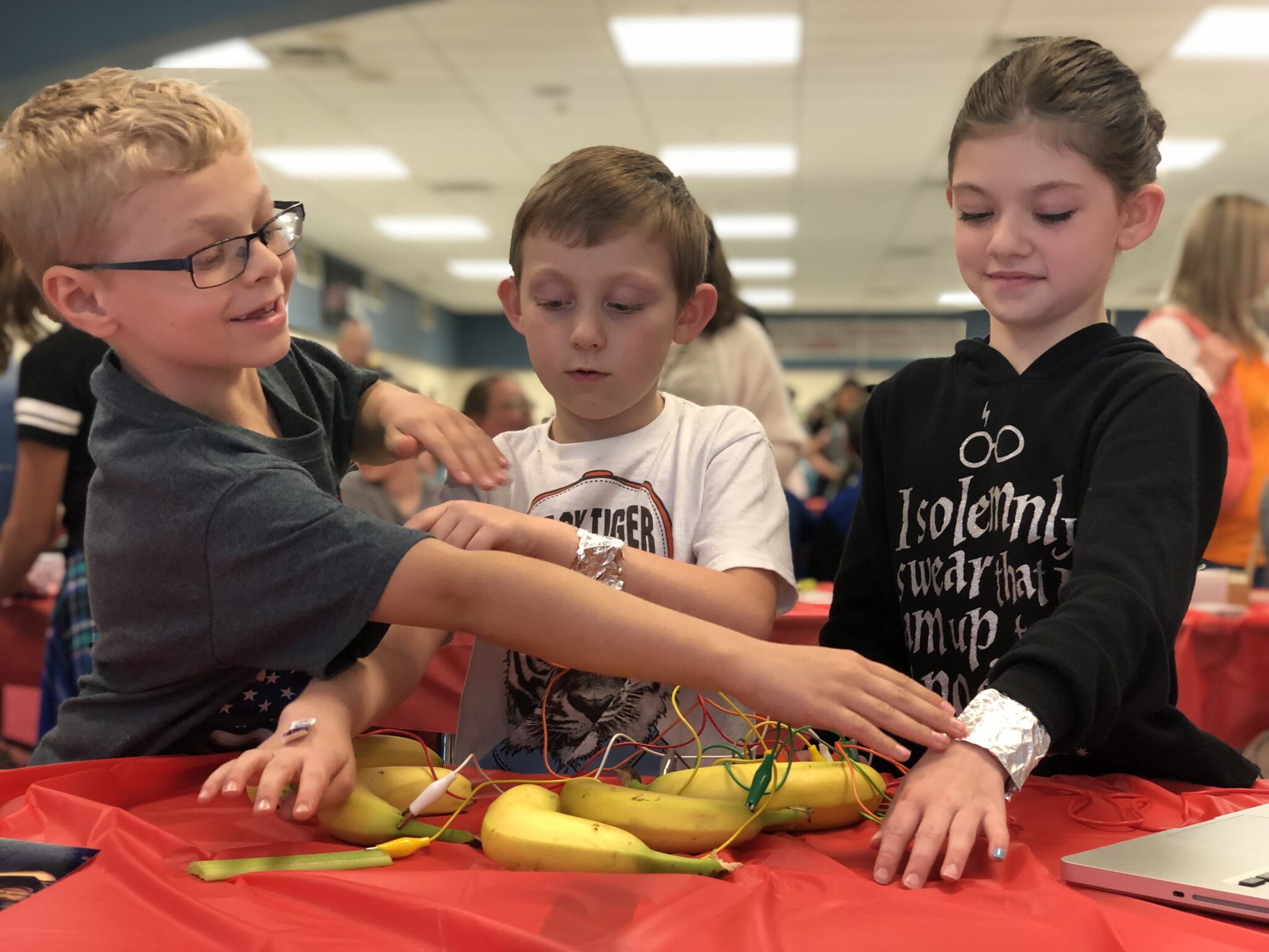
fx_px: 1906
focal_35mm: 52
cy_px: 476
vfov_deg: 28.0
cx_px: 634
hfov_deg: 36.8
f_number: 2.4
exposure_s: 1/30
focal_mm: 6
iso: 100
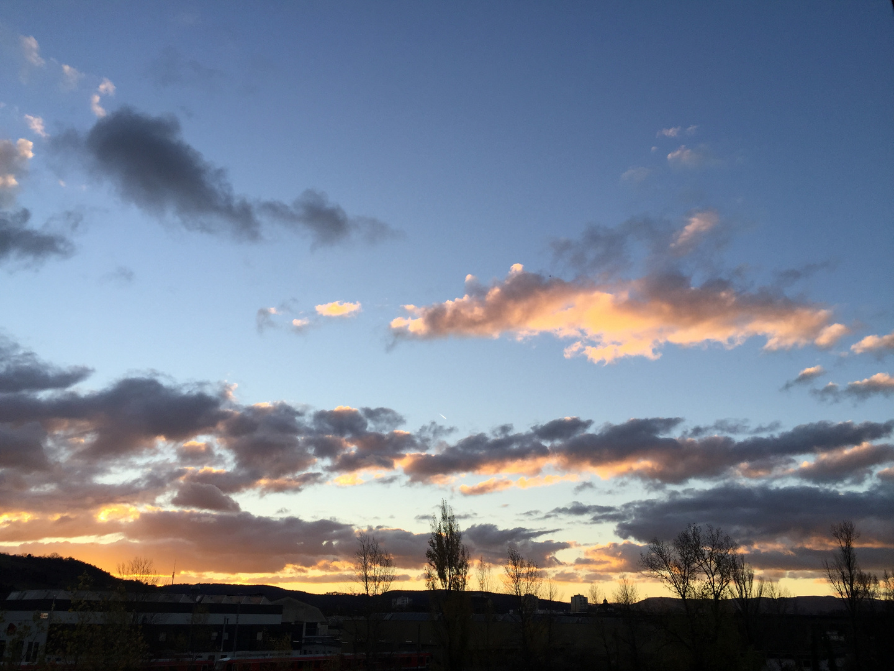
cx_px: 447
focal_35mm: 29
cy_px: 336
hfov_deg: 61.7
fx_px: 749
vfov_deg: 48.2
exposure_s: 1/590
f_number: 2.2
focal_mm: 4.15
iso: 32
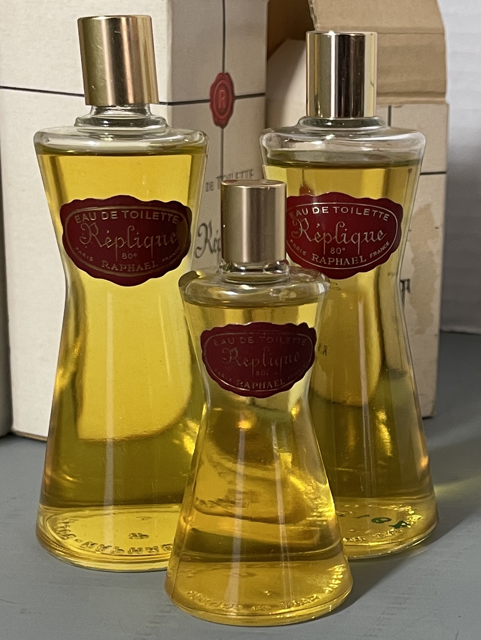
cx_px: 240
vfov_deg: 67.3
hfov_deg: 53.1
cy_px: 320
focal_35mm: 26
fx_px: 481
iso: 80
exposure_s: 1/60
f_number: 1.6
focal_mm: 4.2
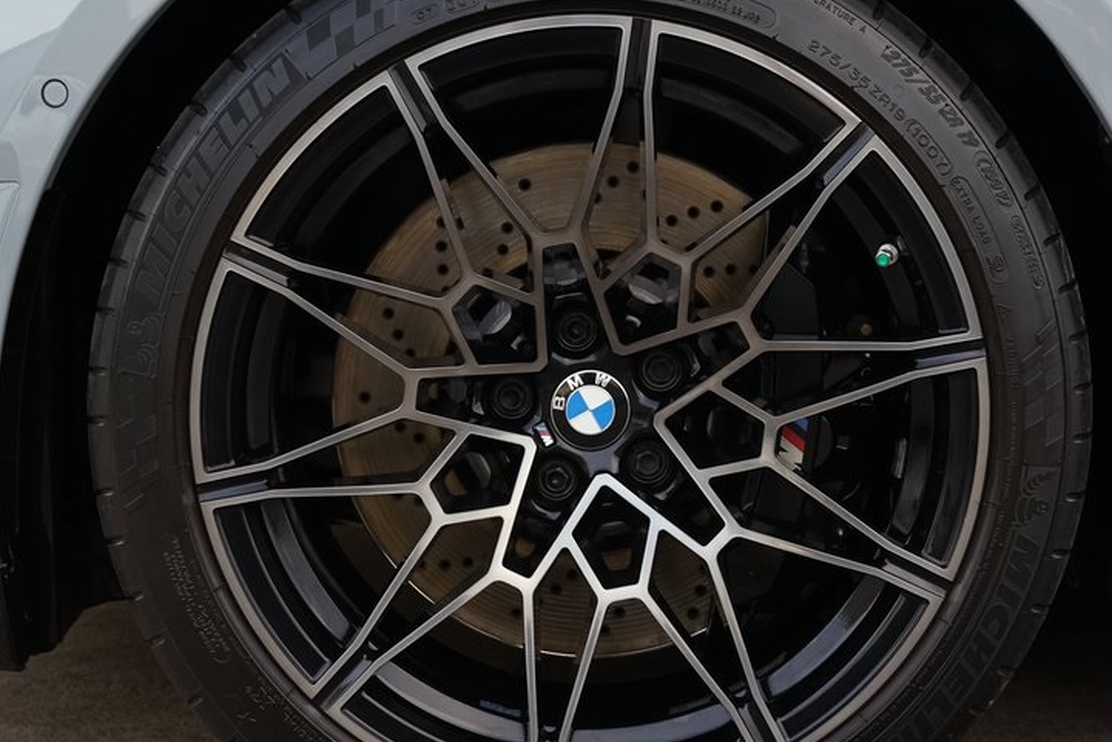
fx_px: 1668
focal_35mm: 54
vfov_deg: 25.1
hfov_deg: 36.8
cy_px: 397
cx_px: 601
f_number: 6.3
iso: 1250
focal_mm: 38
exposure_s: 1/30
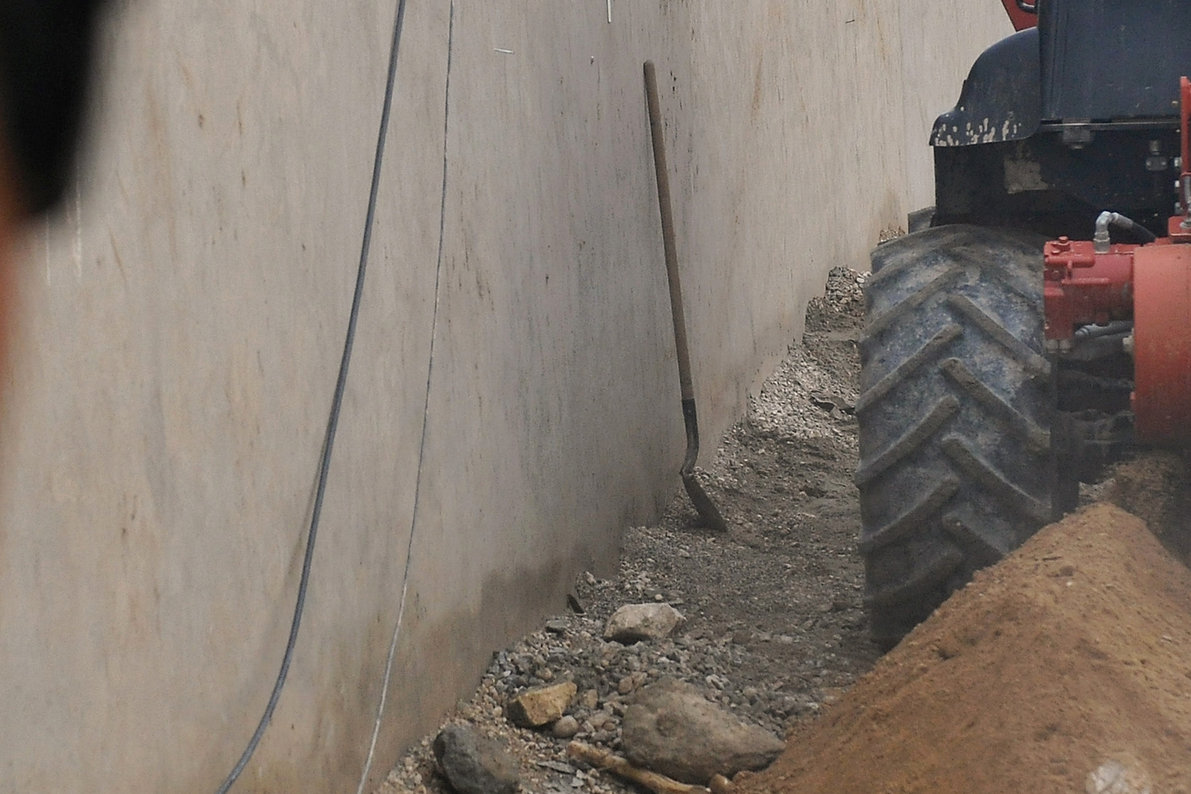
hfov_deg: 16.9
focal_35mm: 121
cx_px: 488
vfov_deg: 11.3
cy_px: 347
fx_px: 4003
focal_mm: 40
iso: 640
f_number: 4.5
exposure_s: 1/640
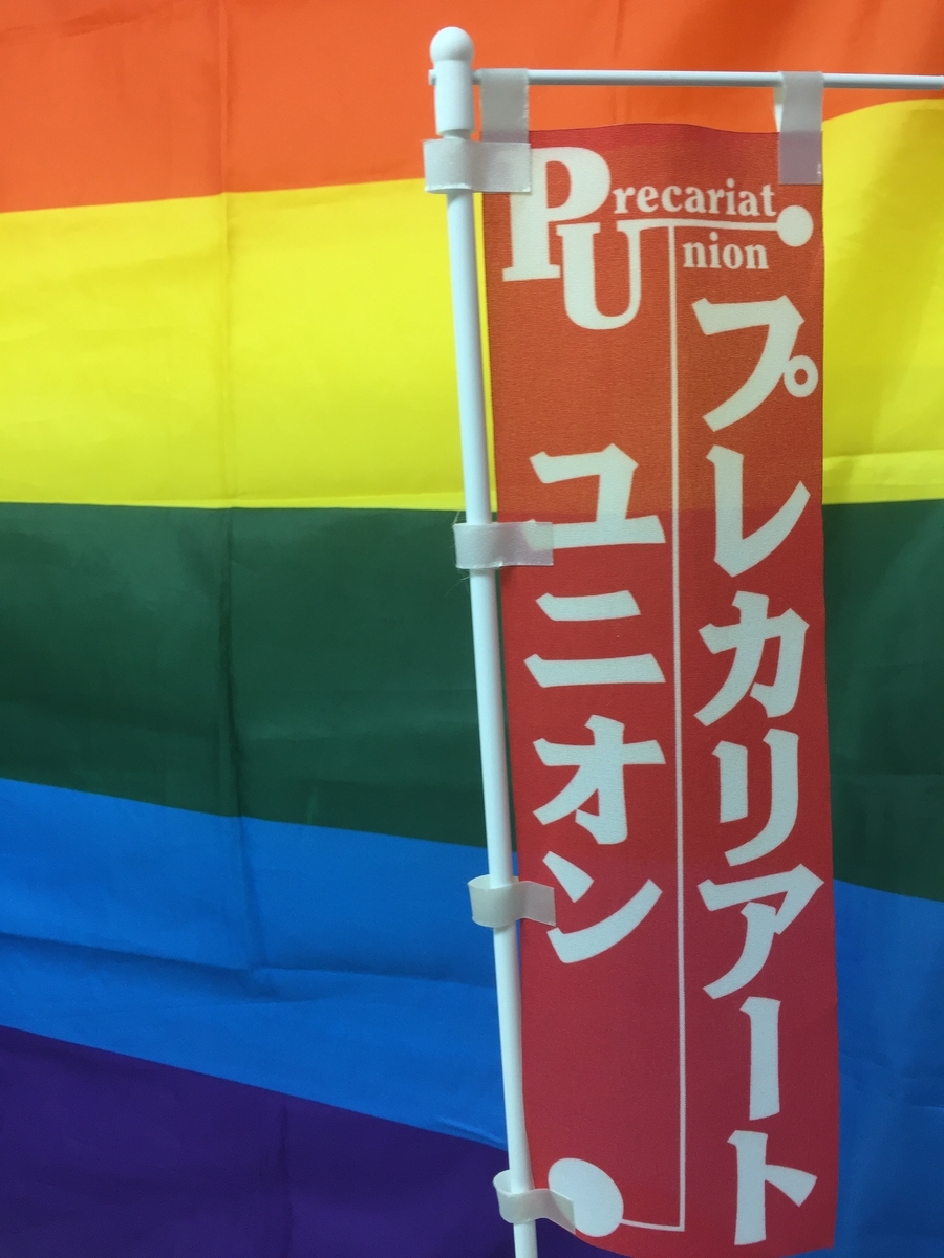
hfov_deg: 48.2
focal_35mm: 29
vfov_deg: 61.7
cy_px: 629
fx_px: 1054
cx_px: 472
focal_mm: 4.15
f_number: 2.2
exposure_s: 1/33
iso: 64
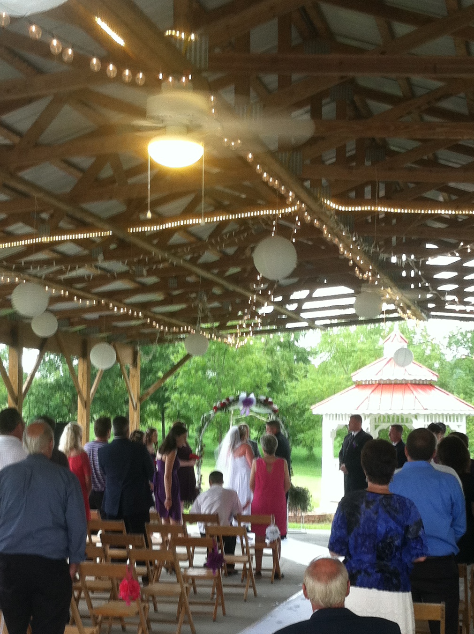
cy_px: 427
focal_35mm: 67
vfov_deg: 28.8
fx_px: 1227
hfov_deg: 21.9
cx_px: 214
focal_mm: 3.85
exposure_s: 1/20
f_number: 2.8
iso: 80
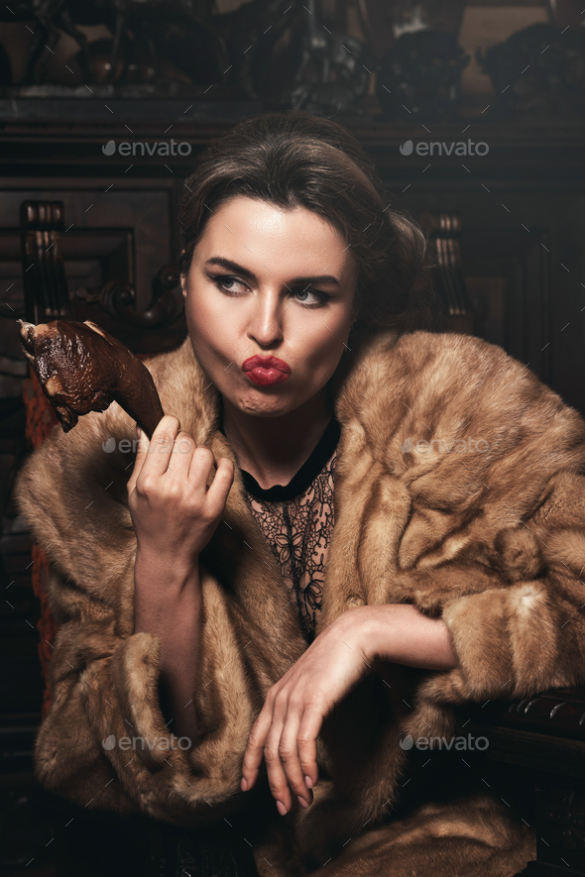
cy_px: 438
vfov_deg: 24.2
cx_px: 292
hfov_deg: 16.3
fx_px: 2047
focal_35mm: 84
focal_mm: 56
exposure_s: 1/125
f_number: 4.5
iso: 100
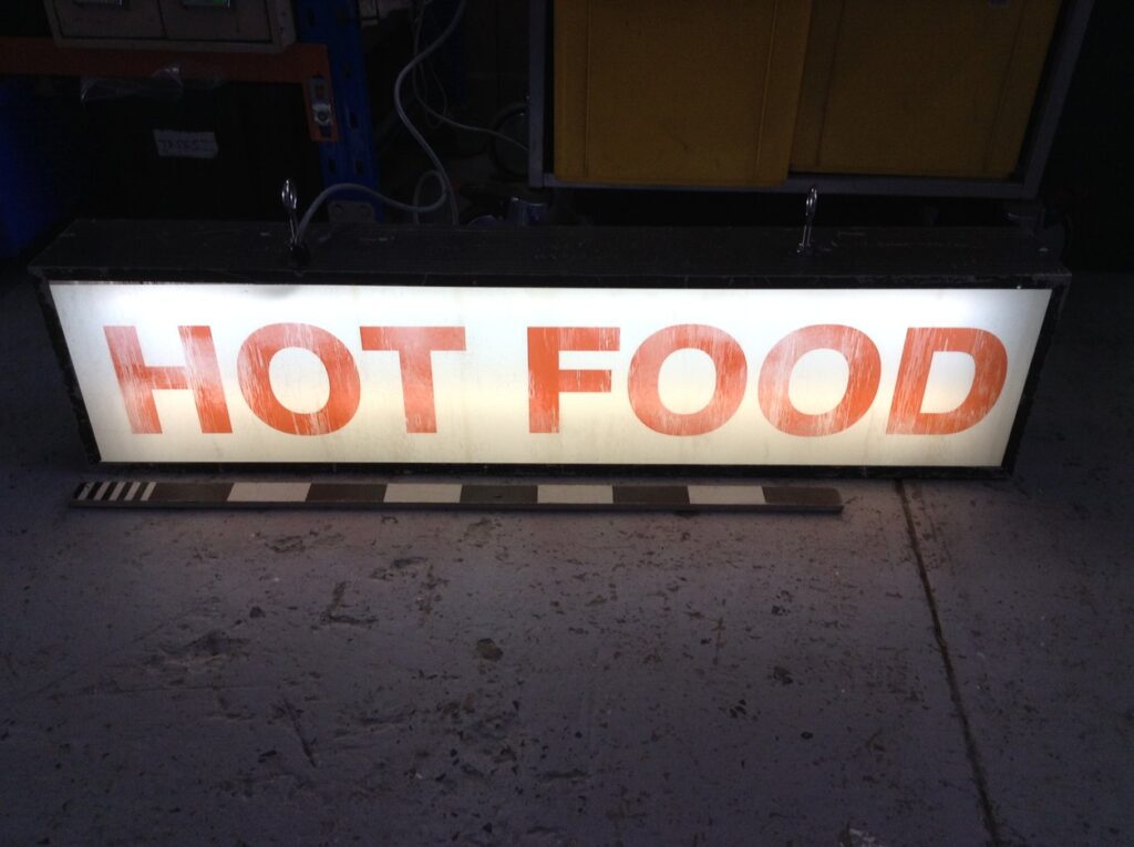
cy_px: 424
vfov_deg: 42.8
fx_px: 1080
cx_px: 567
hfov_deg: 55.4
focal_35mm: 33
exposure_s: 1/60
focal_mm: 3.3
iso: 40
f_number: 2.4
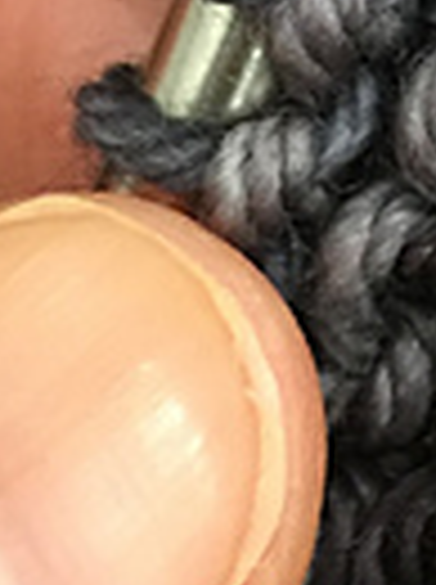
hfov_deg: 9.8
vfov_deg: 13.6
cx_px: 805
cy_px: -4
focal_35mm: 143
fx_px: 2409
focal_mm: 4.15
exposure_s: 1/30
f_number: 2.2
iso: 250
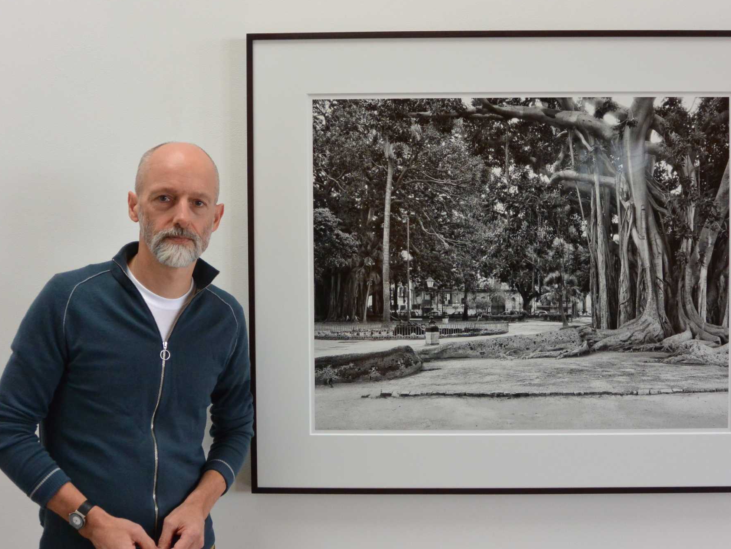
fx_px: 866
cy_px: 276
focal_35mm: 41
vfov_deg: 35.1
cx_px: 410
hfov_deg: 45.7
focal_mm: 14
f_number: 4
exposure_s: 1/60
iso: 640
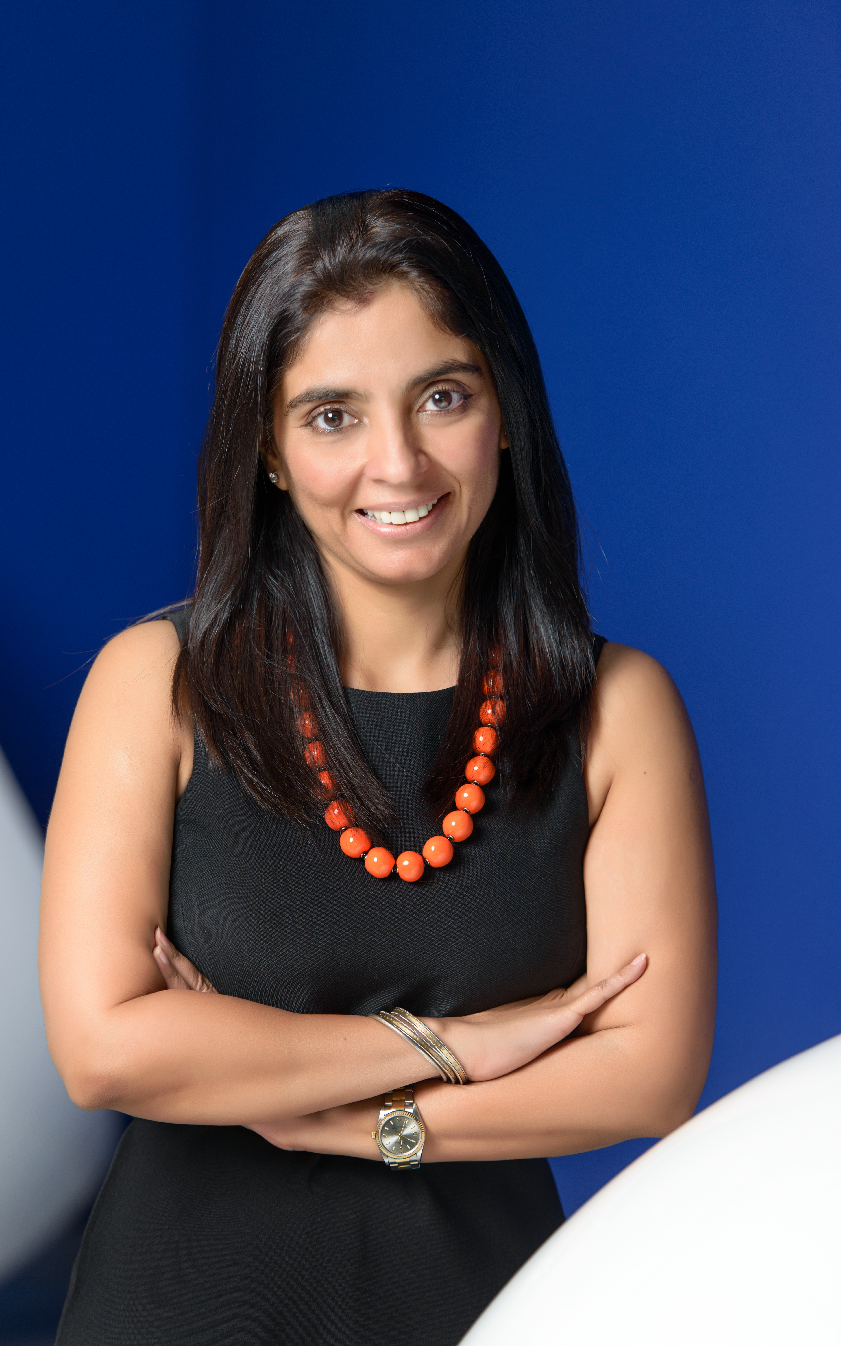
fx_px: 5244
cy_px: 673
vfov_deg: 14.6
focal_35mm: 143
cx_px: 394
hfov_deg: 9.2
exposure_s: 1/60
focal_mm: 140
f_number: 3.5
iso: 160
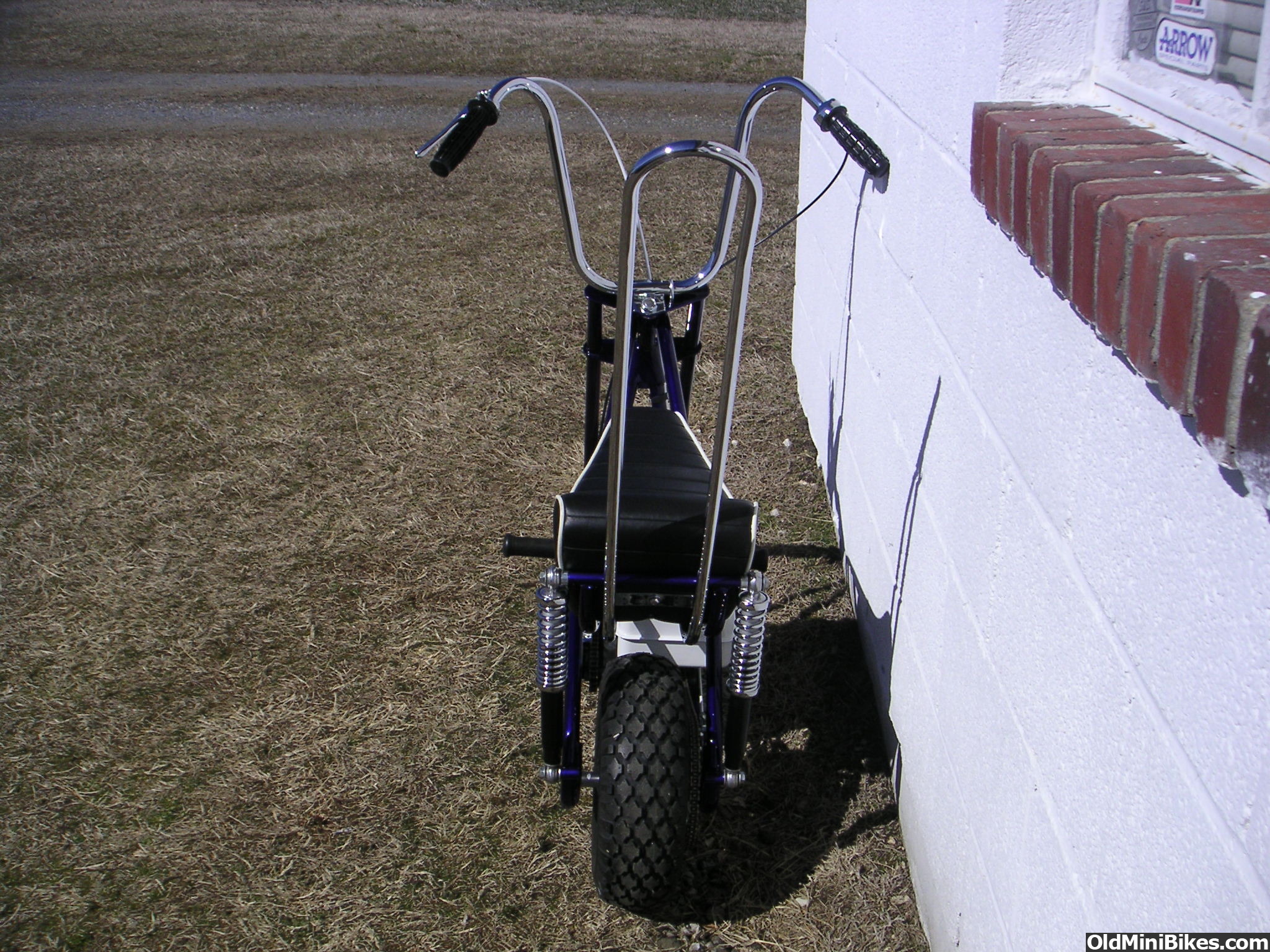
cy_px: 476
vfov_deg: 37.7
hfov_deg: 49.0
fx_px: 1394
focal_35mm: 38
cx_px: 635
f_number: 6.7
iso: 50
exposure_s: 1/350
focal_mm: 6
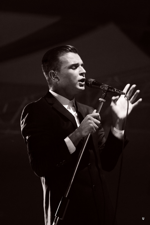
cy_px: 112
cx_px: 75
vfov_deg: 13.0
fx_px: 983
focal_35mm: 158
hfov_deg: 8.7
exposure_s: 1/20
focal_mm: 105
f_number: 3.2
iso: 3200
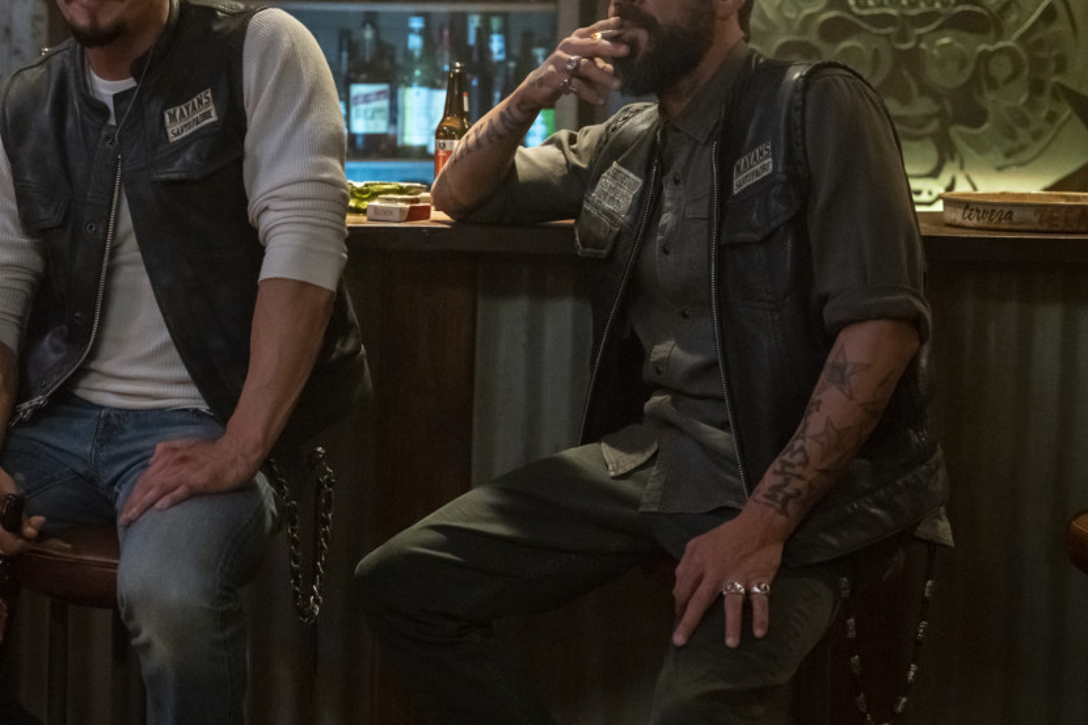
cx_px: 426
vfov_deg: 14.8
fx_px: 2780
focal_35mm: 92
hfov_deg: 22.1
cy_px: 246
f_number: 3.2
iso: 6400
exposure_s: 1/100
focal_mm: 67
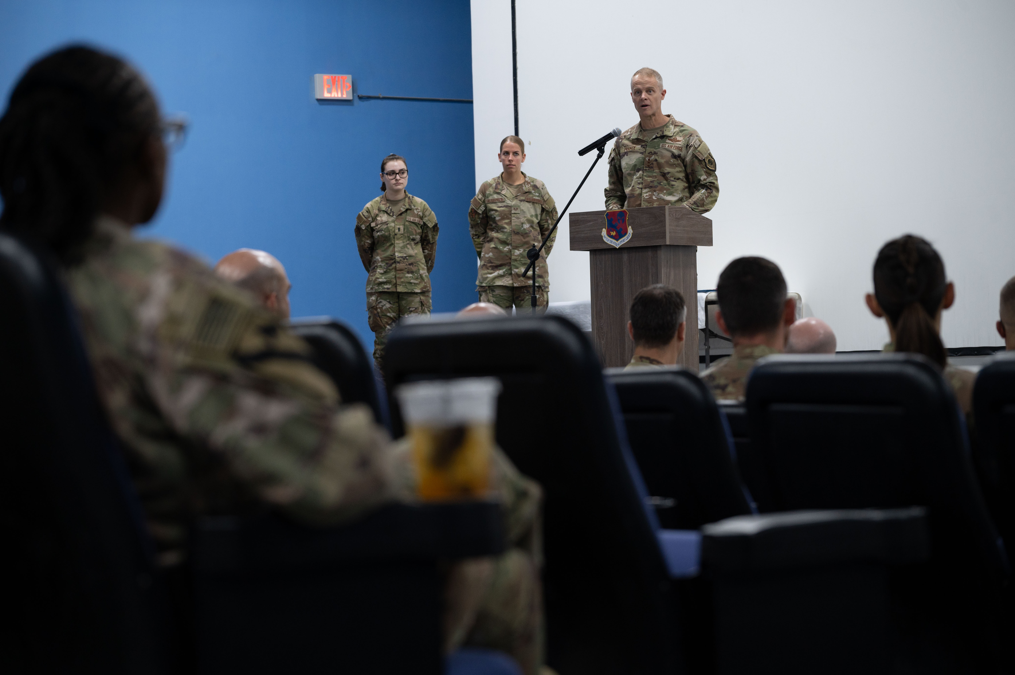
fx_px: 2395
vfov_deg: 16.1
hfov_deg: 23.9
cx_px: 508
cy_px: 338
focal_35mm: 85
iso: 1250
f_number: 4
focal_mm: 85
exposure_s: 1/100
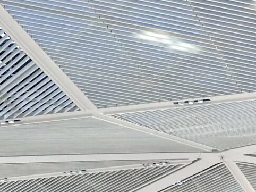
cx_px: 356
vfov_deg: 13.5
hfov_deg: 17.7
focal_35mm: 102
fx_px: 754
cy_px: 308
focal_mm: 6.86
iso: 64
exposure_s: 1/240
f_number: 1.78
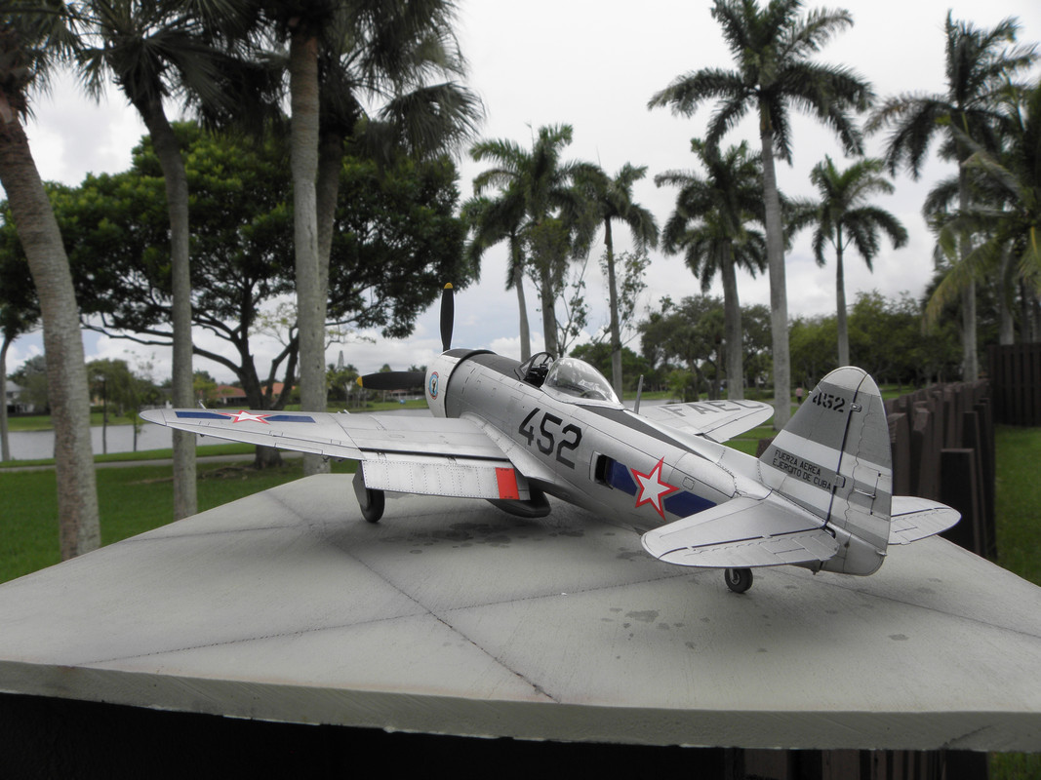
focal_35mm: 26
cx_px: 520
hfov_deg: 67.3
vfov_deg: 53.1
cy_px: 390
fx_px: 782
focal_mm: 4.6
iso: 64
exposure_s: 1/200
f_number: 5.6
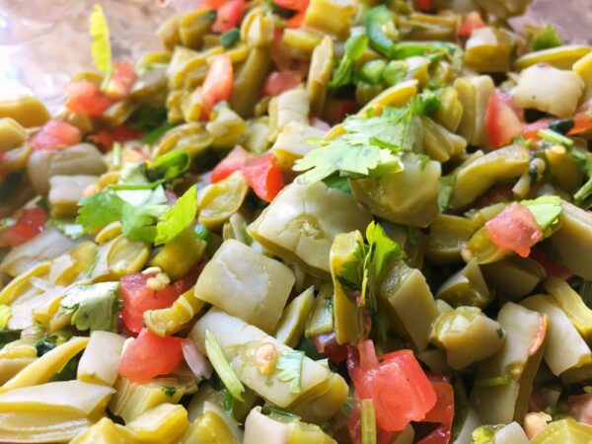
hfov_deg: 61.7
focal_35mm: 29
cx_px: 296
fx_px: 496
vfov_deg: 48.2
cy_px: 222
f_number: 2.2
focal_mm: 4.15
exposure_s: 1/15
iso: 25
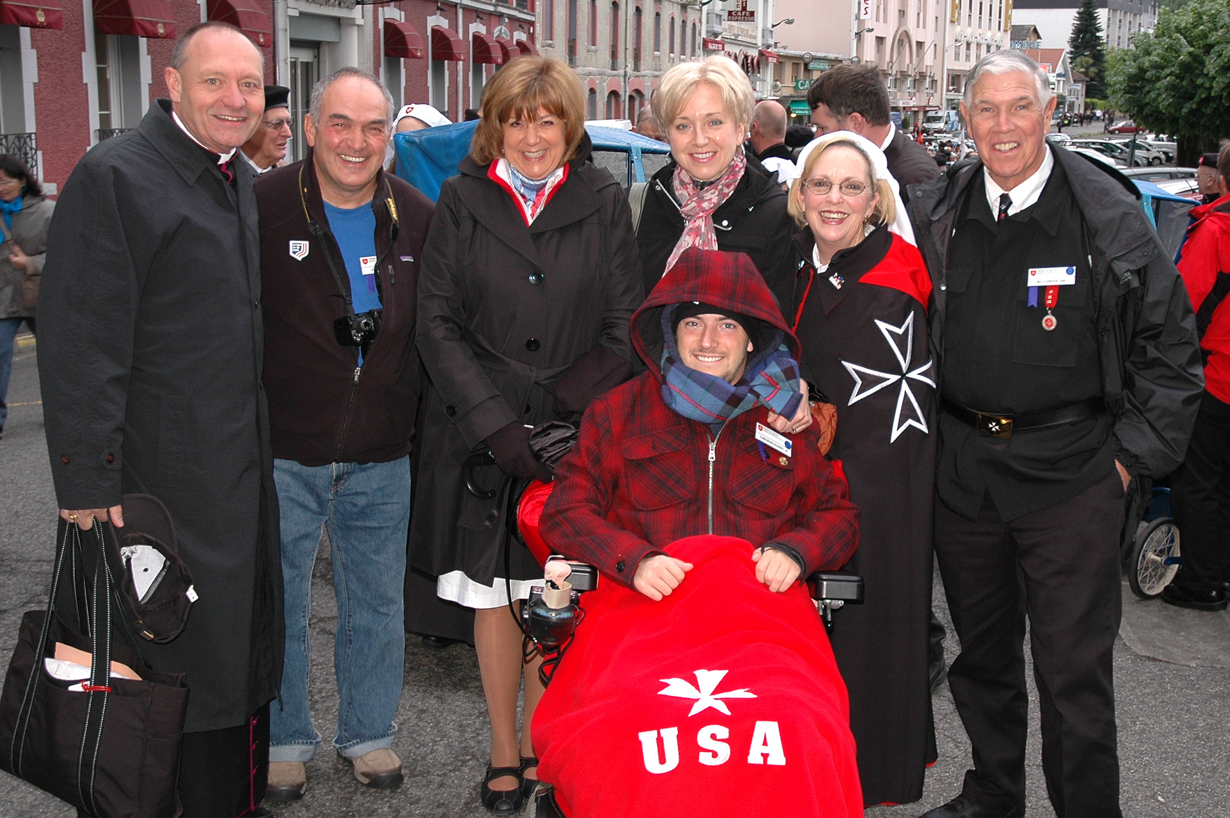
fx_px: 1280
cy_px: 409
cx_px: 615
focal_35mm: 38
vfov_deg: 35.4
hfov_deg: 51.3
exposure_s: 1/60
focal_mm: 25
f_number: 3.8
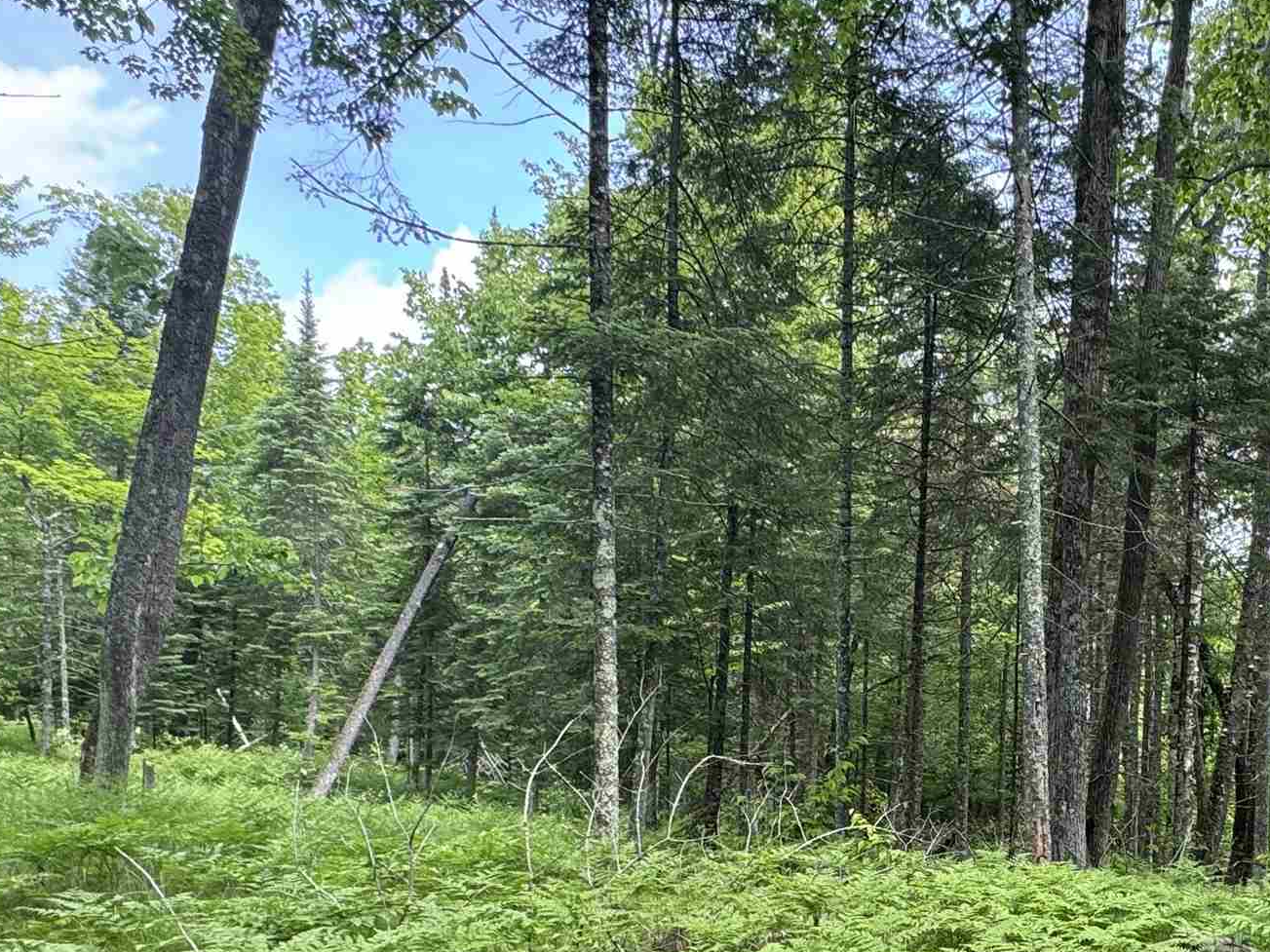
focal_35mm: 33
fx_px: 1211
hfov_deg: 51.6
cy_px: 804
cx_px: 1032
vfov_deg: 40.6
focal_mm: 2.22
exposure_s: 1/99
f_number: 2.2
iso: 40
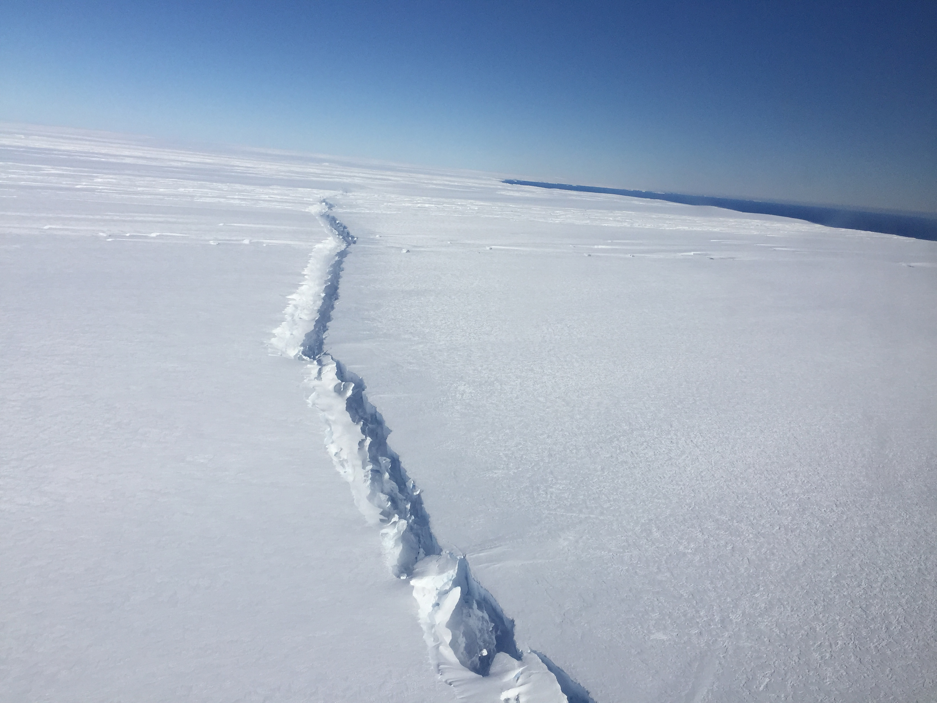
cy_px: 352
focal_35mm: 29
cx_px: 468
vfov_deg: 48.2
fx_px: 785
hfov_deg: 61.7
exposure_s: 1/13333
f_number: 2.2
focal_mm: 4.15
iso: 40
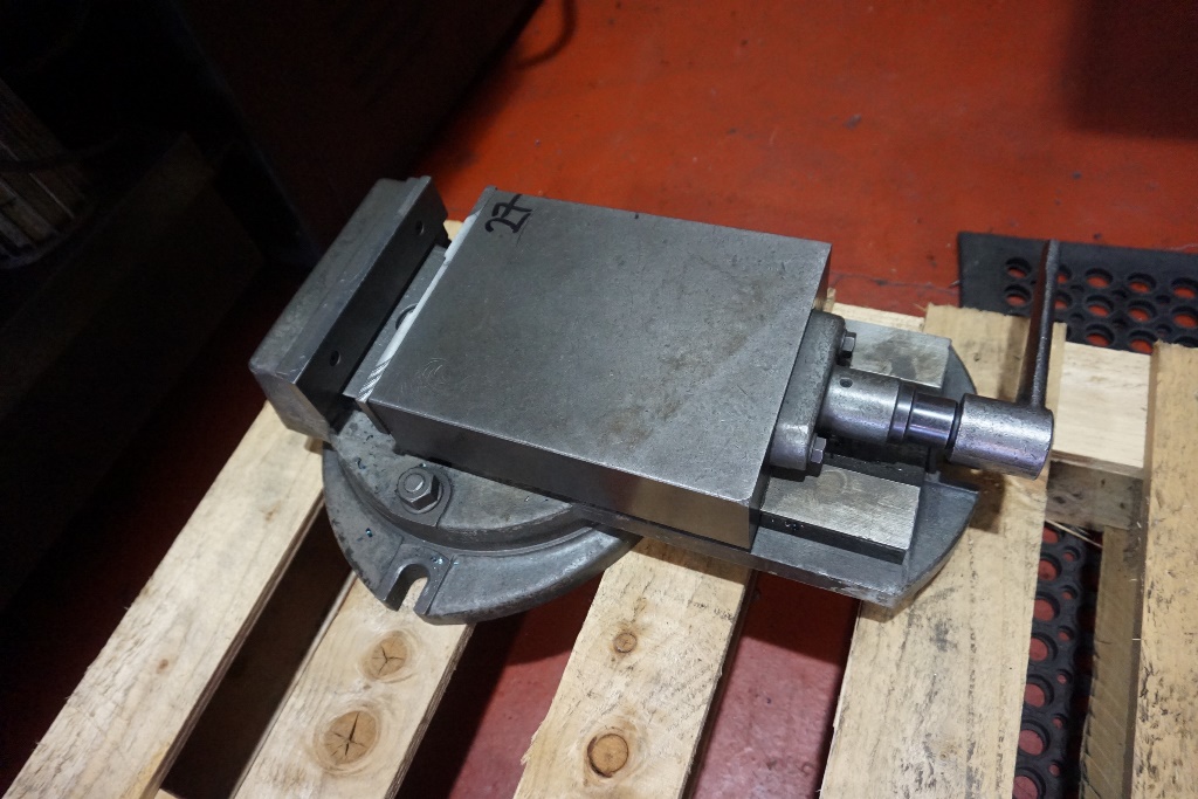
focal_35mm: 24
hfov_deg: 73.7
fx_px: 799
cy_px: 400
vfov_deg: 53.1
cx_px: 599
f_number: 3.5
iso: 3200
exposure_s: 1/160
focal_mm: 16
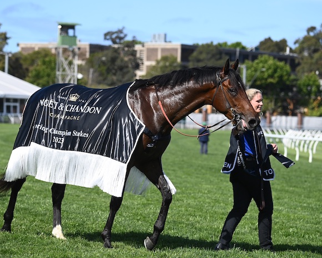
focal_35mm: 187
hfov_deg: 10.3
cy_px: 129
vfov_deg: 8.3
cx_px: 150
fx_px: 1782
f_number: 5.6
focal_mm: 165
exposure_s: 1/1250
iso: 250
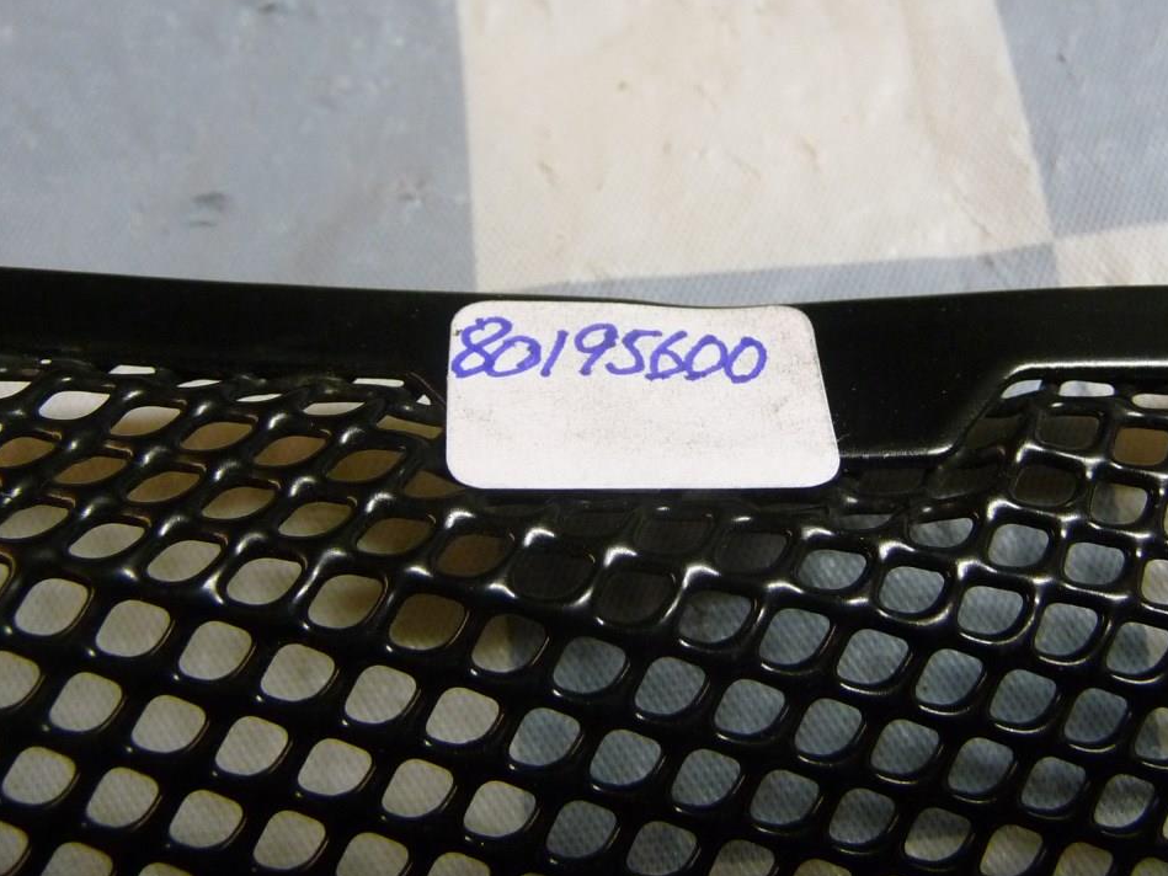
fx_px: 1384
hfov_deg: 45.7
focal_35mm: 41
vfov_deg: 35.1
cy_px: 449
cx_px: 623
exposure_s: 1/30
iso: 320
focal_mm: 4.7
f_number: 3.3
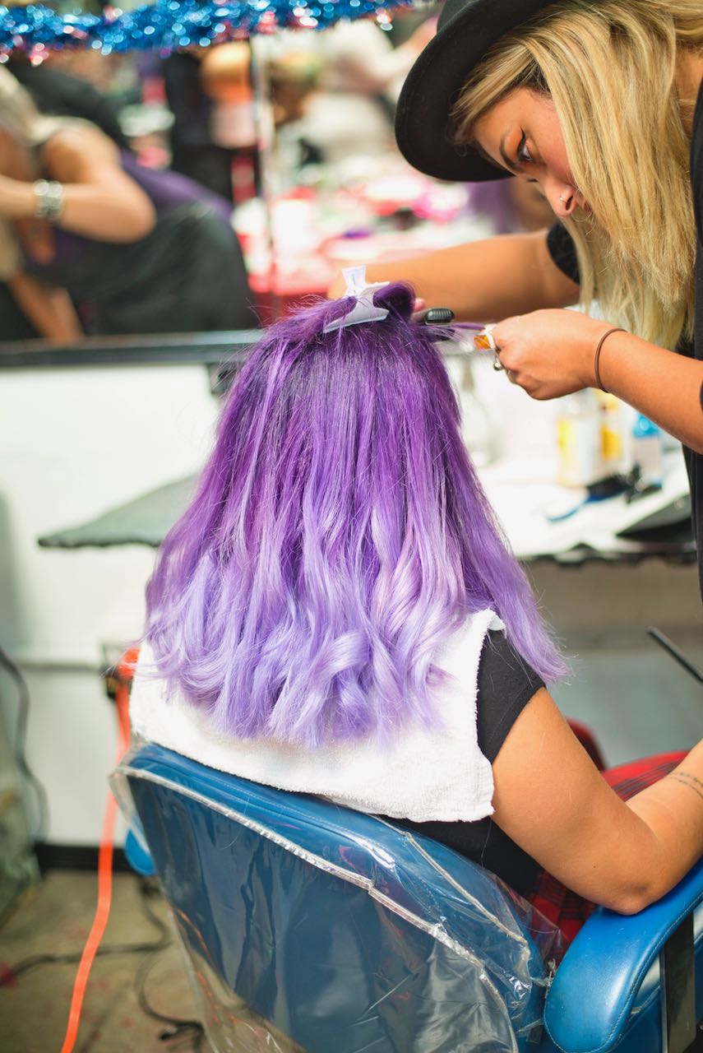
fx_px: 1462
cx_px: 352
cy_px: 526
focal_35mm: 50
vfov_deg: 39.6
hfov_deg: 27.0
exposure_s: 1/100
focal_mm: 50
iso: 640
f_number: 1.8
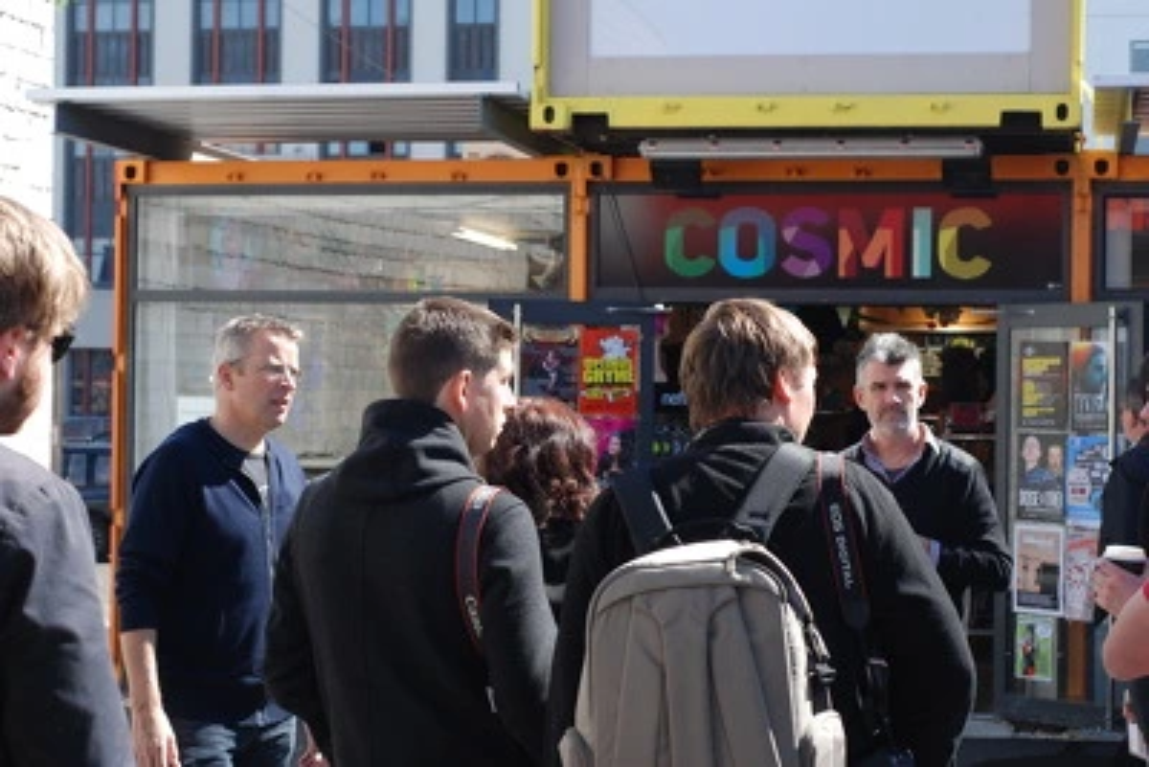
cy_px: 384
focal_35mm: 75
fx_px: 2394
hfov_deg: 27.0
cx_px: 574
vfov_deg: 18.2
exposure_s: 1/160
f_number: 6.3
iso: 200
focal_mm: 50
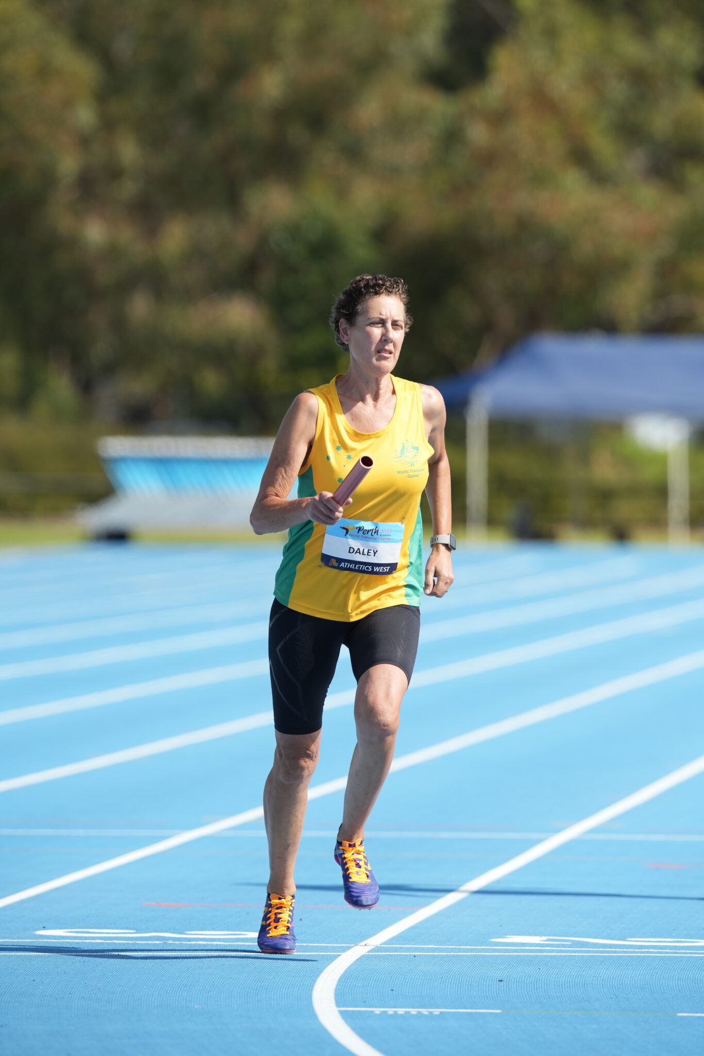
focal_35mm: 400
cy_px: 528
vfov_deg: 5.2
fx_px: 11734
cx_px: 352
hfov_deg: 3.4
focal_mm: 400
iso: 500
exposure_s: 1/1600
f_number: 5.6
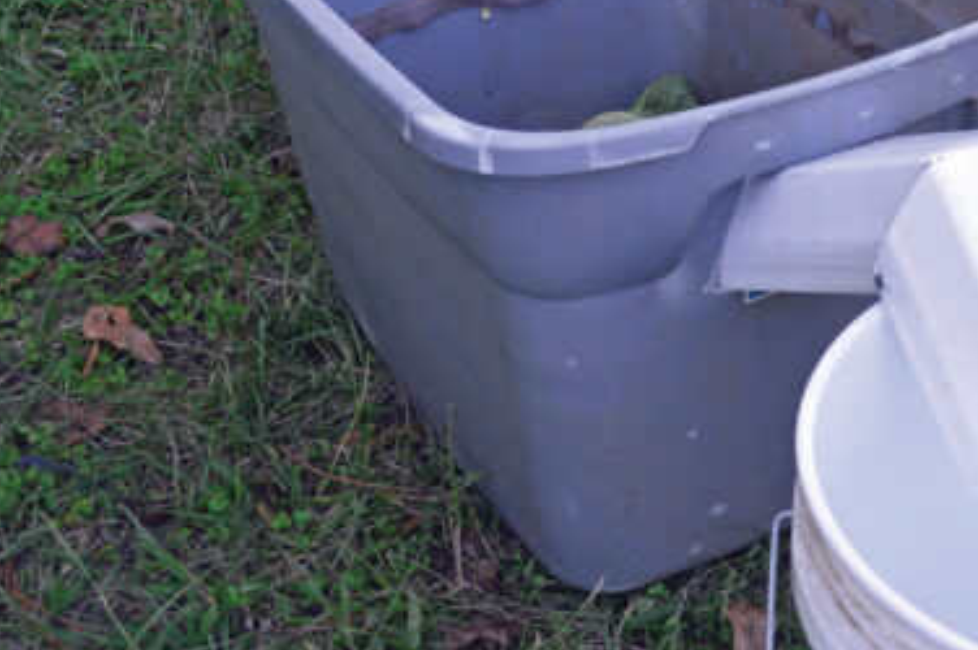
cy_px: 221
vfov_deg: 20.5
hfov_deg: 29.7
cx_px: 812
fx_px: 1791
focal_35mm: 66
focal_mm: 22
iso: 400
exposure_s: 1/125
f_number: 5.6
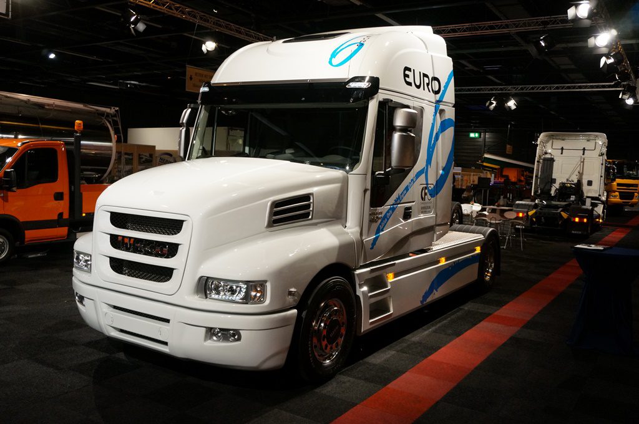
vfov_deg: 41.6
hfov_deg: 59.6
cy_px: 212
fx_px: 558
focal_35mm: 32
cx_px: 320
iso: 1000
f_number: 4
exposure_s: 1/160
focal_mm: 21
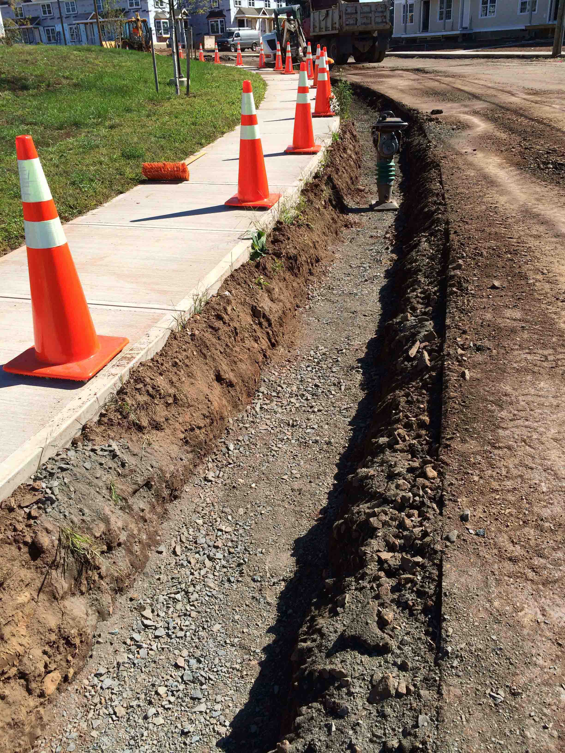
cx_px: 282
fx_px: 653
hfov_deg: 46.8
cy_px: 376
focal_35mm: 30
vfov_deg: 60.0
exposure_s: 1/2053
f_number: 2.2
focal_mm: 4.12
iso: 32
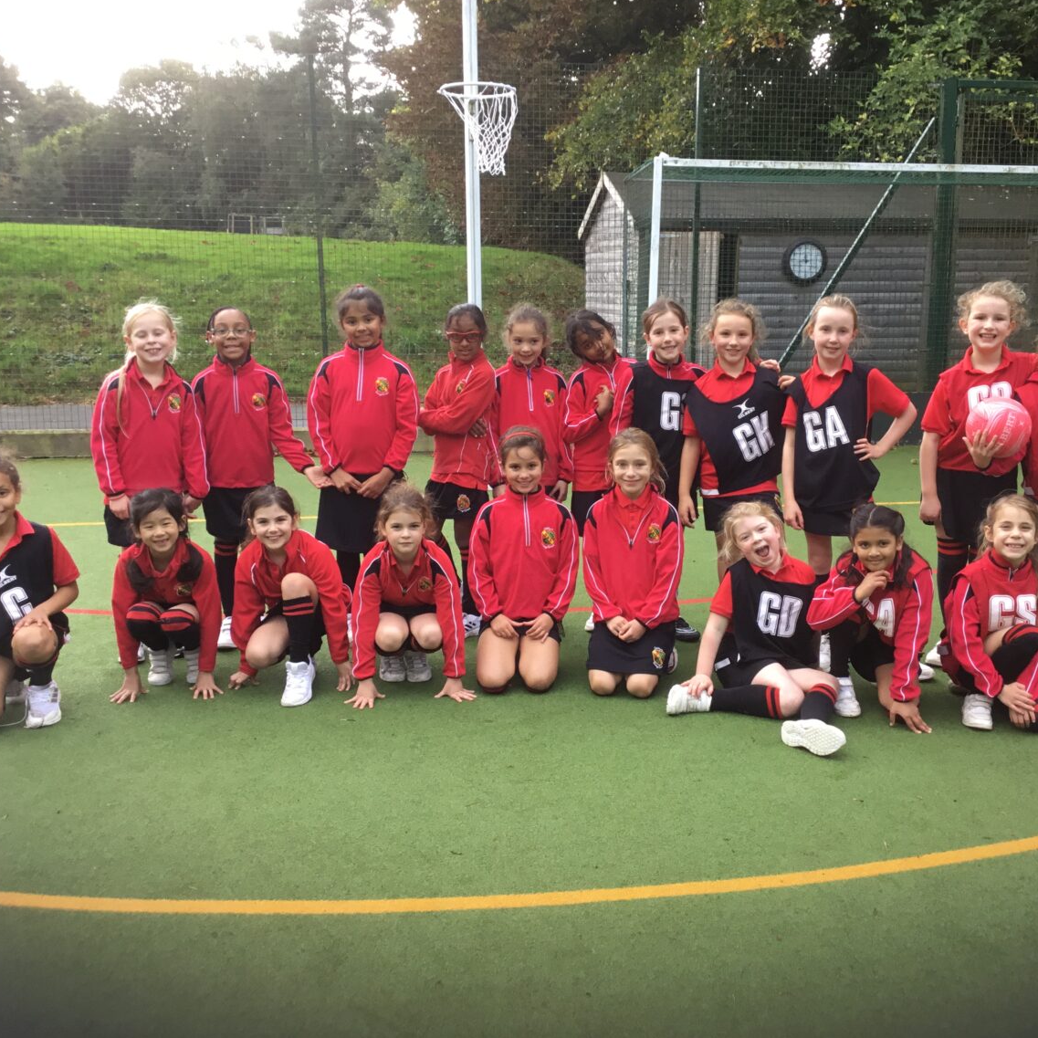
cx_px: 571
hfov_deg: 44.9
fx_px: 1255
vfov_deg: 44.9
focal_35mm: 37
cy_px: 515
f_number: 2.4
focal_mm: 3.3
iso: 50
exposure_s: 1/100
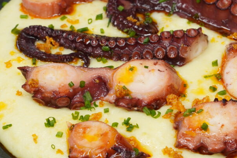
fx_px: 1008
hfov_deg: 13.4
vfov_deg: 9.0
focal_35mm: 153
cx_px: 170
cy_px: 75
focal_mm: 60
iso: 1000
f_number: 10
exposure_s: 1/160
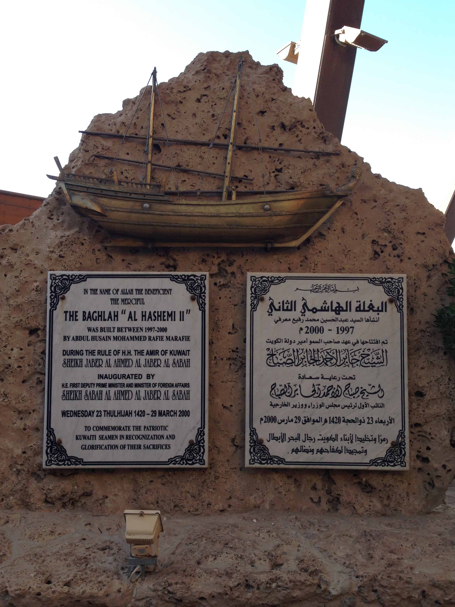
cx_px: 229
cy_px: 305
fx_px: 596
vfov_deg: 54.0
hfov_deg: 41.8
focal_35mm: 34
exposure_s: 1/281
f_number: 2.4
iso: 50
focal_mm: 4.12
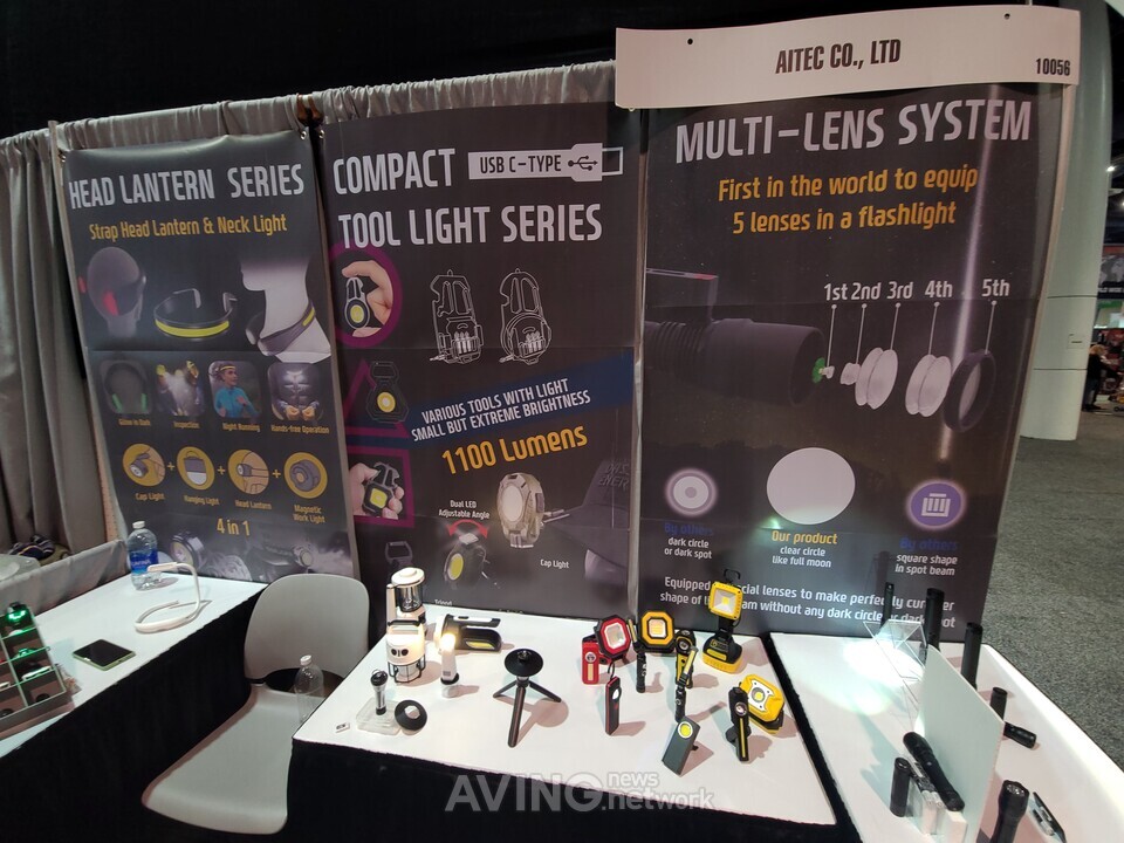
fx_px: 422
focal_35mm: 13
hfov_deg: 106.2
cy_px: 422
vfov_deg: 89.9
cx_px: 562
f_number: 2.2
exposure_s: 1/30
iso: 160
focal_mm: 2.2
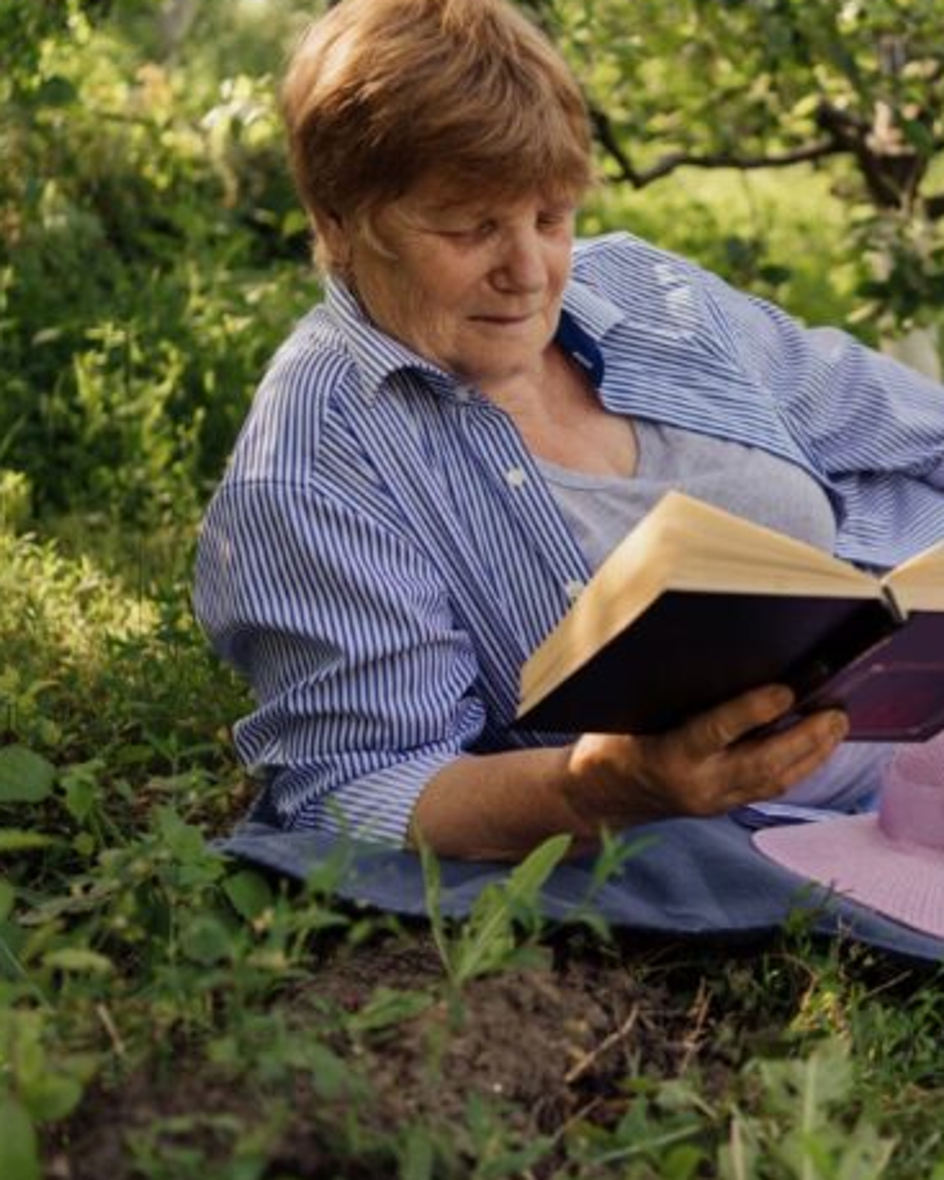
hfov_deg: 26.2
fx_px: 1921
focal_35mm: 55
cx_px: 934
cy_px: 537
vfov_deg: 34.1
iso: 400
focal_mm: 35
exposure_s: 1/1250
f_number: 2.8
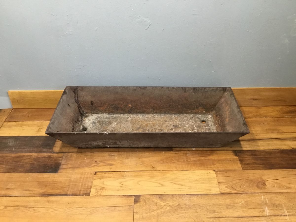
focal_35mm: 31
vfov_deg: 45.4
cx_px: 148
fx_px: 265
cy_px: 111
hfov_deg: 58.4
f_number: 2.4
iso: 160
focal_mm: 3.3
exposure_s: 1/33
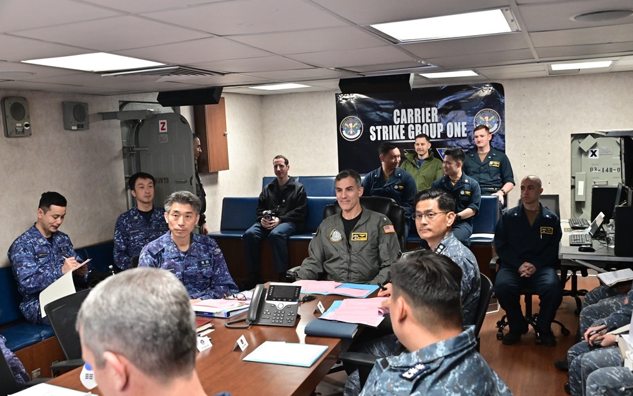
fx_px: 621
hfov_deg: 54.0
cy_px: 207
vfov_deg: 35.3
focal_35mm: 36
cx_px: 316
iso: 3200
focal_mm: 35
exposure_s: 1/100
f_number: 5.6
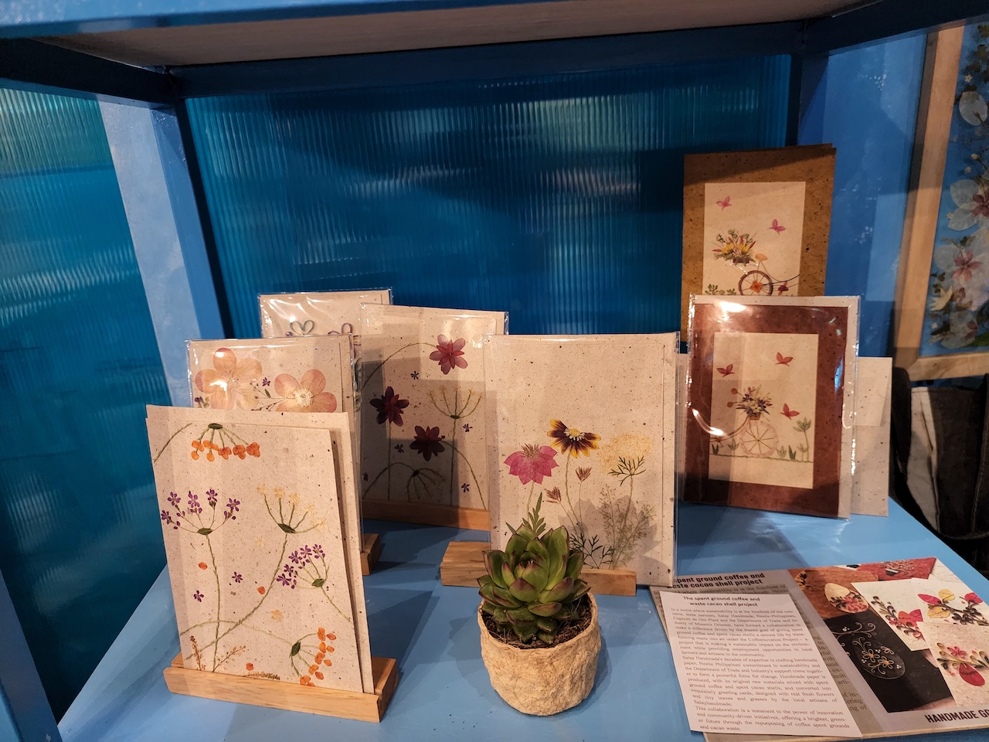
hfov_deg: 73.9
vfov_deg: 58.9
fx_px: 657
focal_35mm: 23
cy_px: 371
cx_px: 494
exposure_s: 1/120
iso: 1000
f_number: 1.8
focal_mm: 6.4
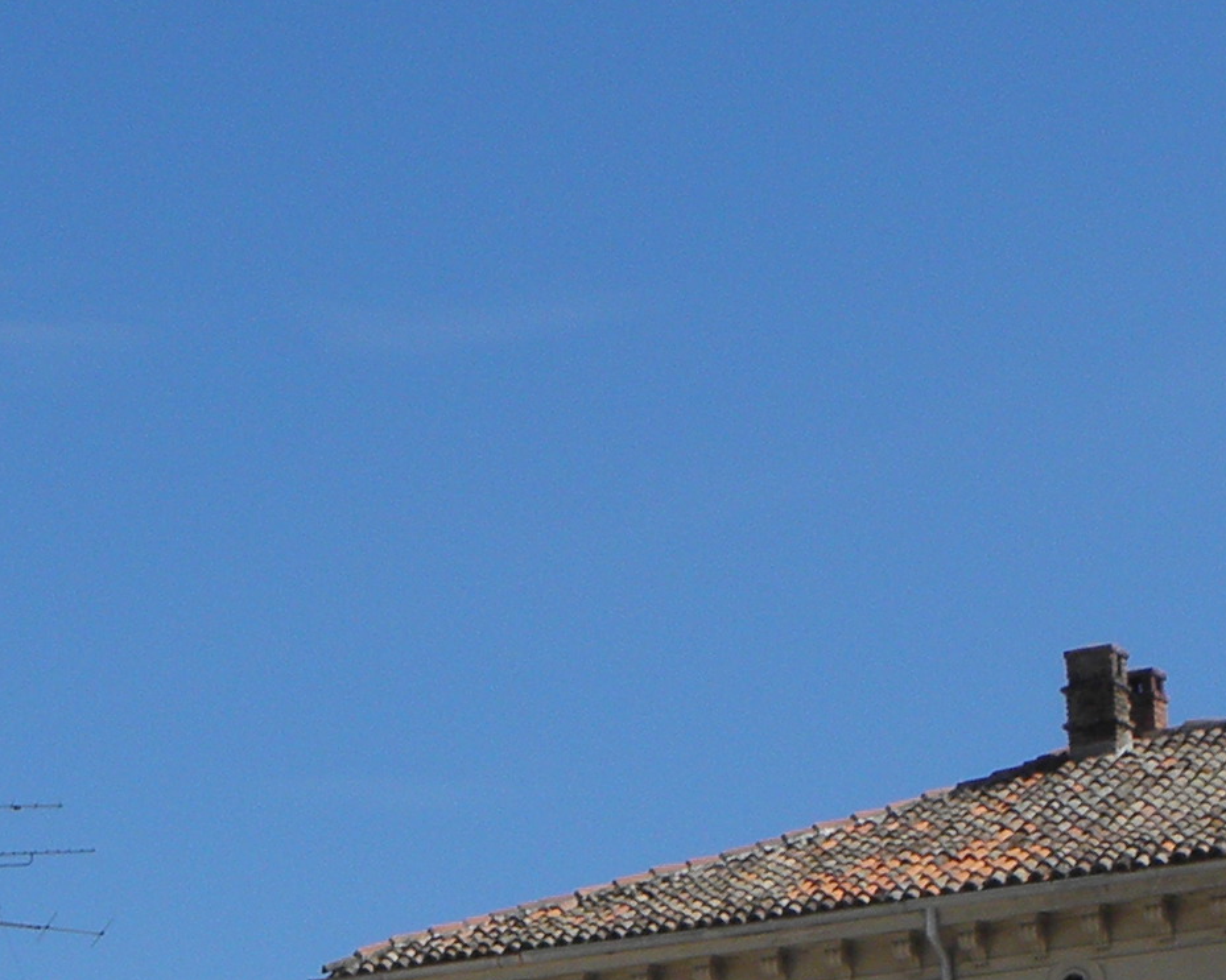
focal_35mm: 221
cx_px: 53
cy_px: 1789
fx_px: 8018
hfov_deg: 8.7
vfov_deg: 6.8
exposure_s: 1/500
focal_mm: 9.57
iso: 64
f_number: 5.6
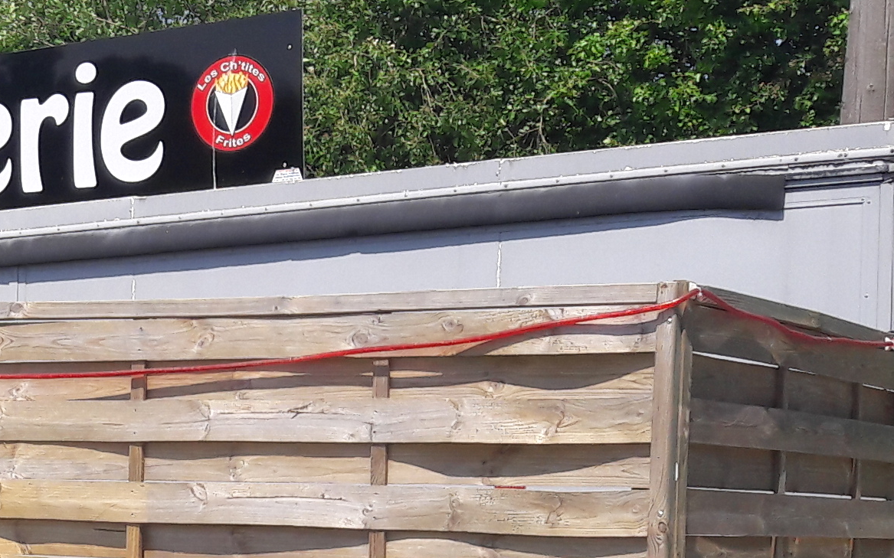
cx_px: -143
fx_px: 2558
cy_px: 594
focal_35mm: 105
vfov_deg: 12.3
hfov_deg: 18.9
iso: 40
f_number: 1.9
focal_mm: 3.7
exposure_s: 1/1381
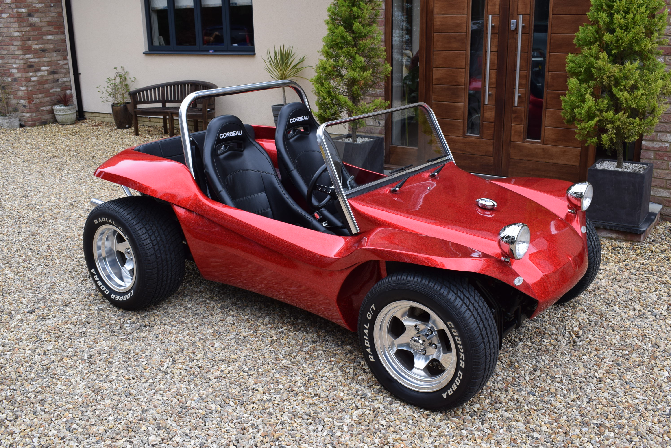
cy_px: 224
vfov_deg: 36.9
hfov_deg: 53.1
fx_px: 672
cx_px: 336
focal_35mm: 36
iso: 320
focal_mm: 24
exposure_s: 1/250
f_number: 8
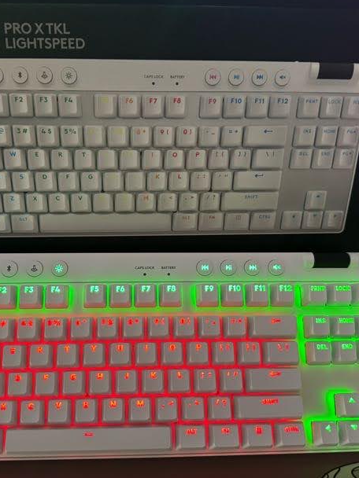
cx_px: 147
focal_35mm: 33
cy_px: 236
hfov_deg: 42.8
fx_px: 456
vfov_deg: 55.4
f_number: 1.78
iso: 800
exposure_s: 1/39
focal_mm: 6.86
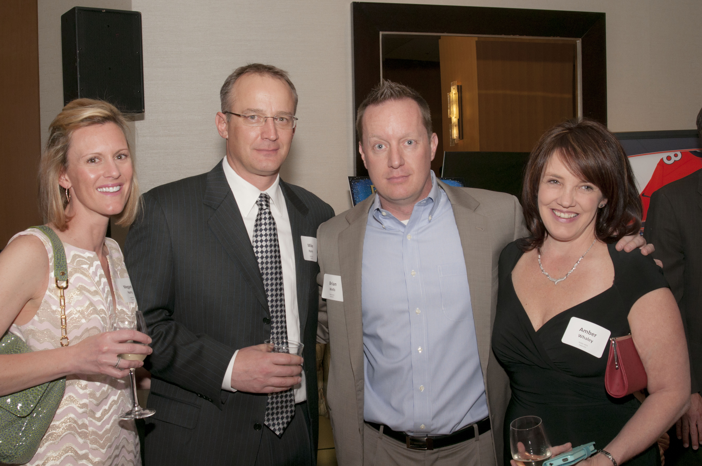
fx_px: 818
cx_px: 351
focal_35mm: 42
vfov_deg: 31.8
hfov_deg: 46.4
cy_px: 233
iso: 250
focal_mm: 28
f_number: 8
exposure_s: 1/100
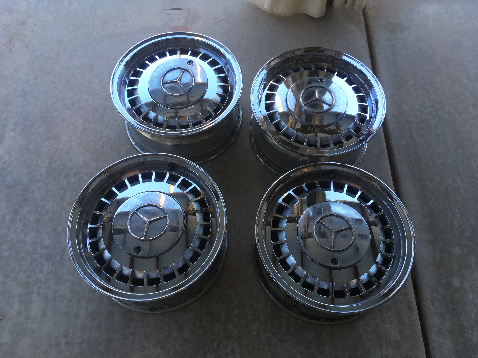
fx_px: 400
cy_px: 179
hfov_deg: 61.7
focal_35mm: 29
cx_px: 239
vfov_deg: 48.2
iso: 32
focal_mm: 4.15
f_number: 2.2
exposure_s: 1/120
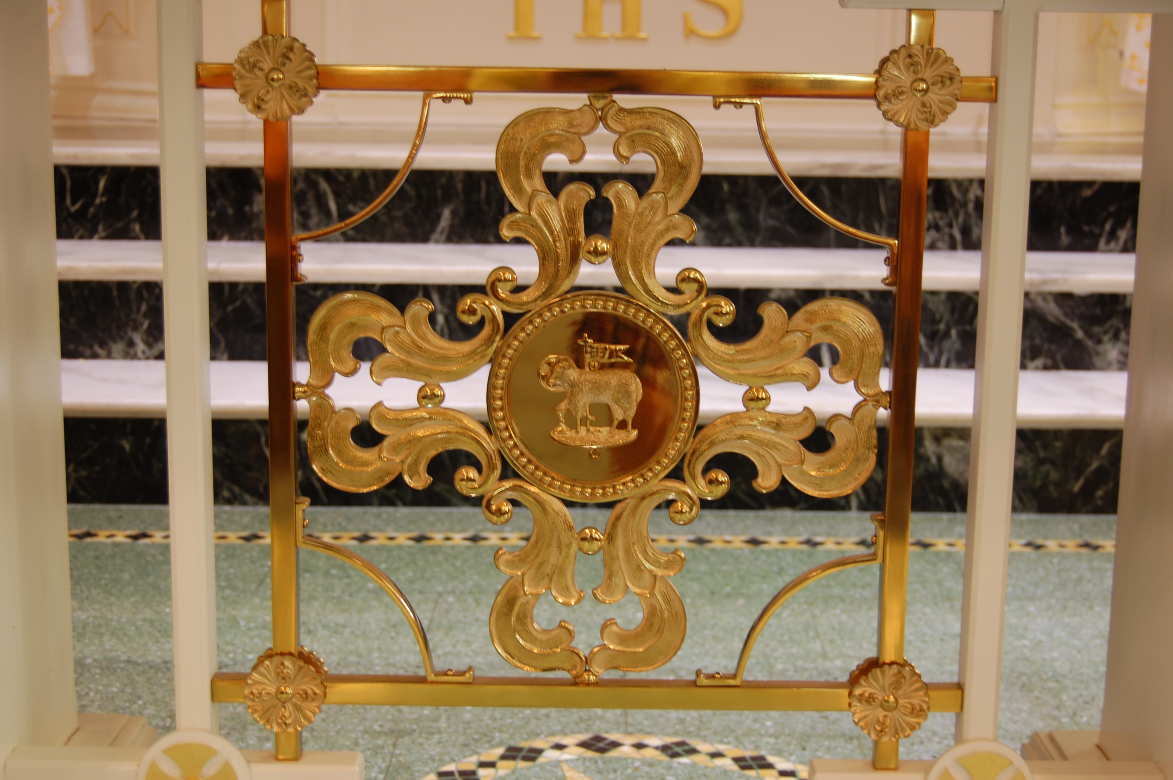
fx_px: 1856
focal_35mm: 57
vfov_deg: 23.7
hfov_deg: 35.1
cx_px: 586
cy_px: 390
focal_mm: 38
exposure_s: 1/5
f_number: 4.8
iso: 200
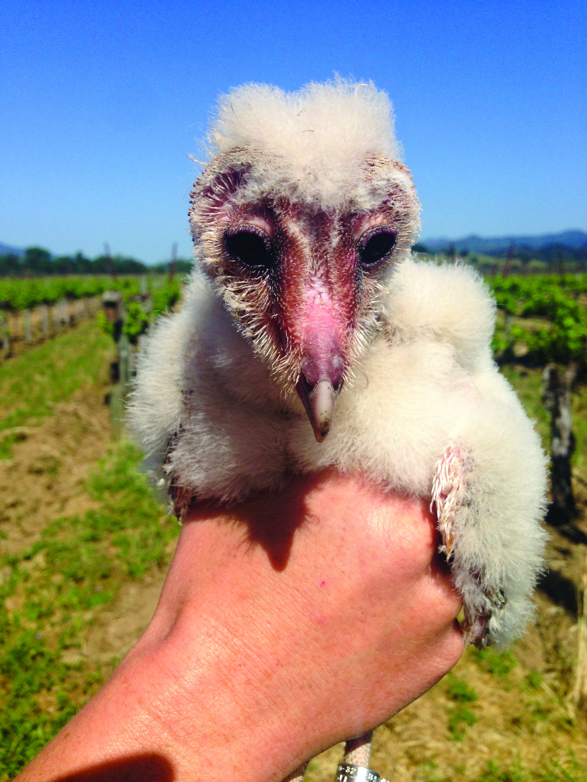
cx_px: 294
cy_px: 391
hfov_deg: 42.9
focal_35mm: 33
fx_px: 746
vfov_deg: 55.4
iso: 50
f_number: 2.4
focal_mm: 4.12
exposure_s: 1/2500
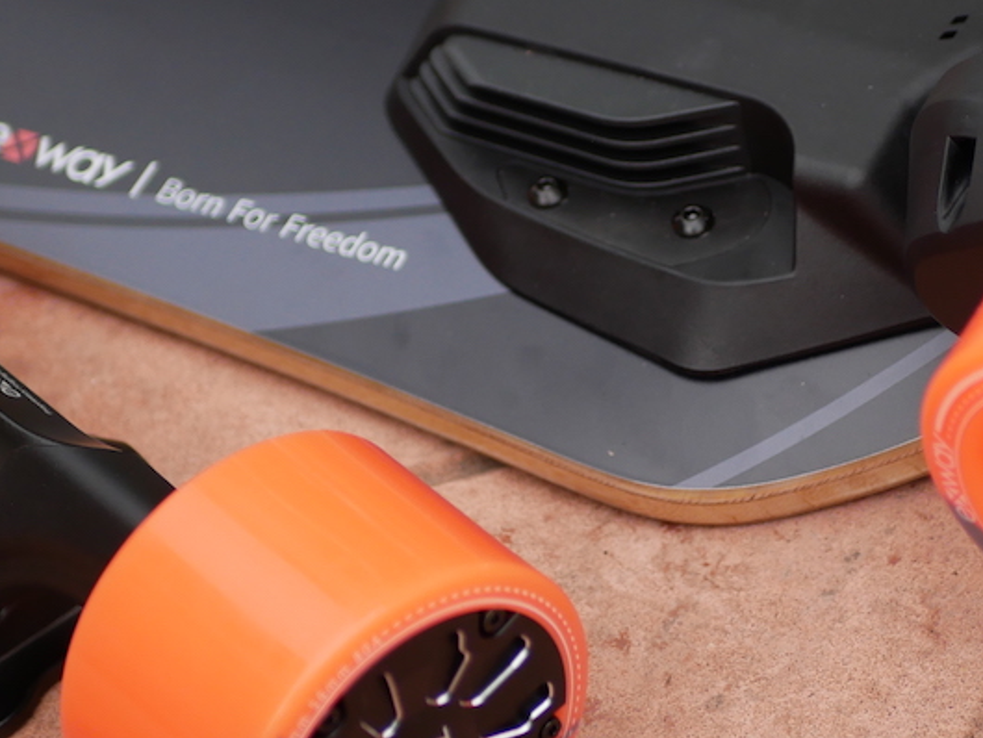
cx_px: 712
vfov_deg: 11.2
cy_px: 197
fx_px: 3750
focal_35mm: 132
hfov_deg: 14.9
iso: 200
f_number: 1.7
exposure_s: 1/1300
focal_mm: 25
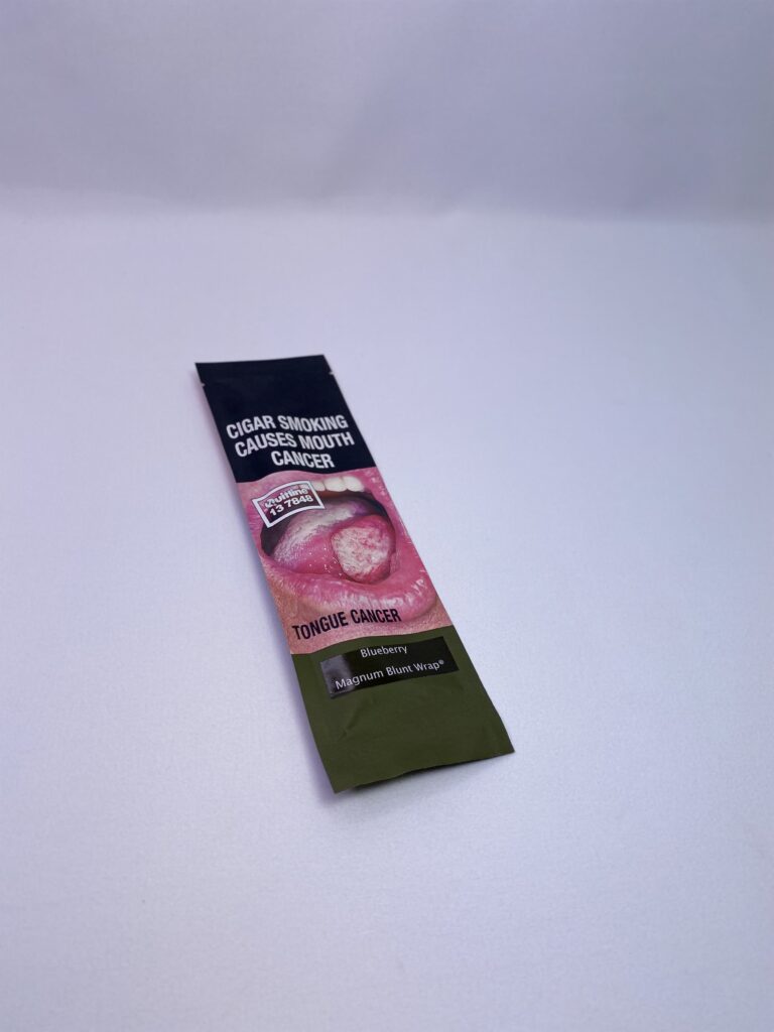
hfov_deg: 53.1
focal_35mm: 26
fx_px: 775
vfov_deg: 67.3
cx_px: 387
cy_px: 516
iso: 32
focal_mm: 4.25
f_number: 1.8
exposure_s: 1/690
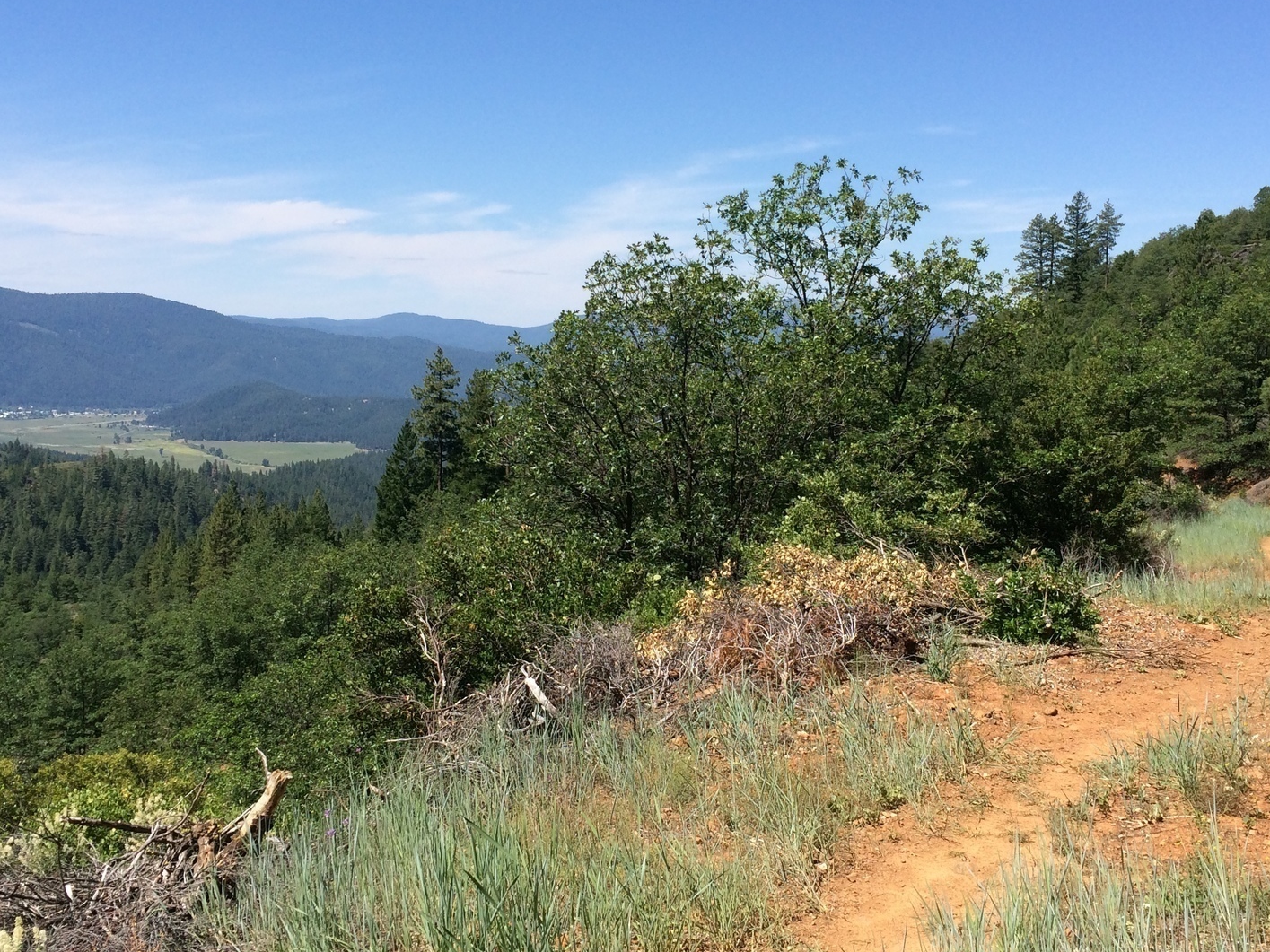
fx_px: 1504
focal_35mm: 41
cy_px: 469
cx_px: 668
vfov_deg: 35.1
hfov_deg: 45.8
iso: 32
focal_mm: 4.15
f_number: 2.2
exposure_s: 1/1953
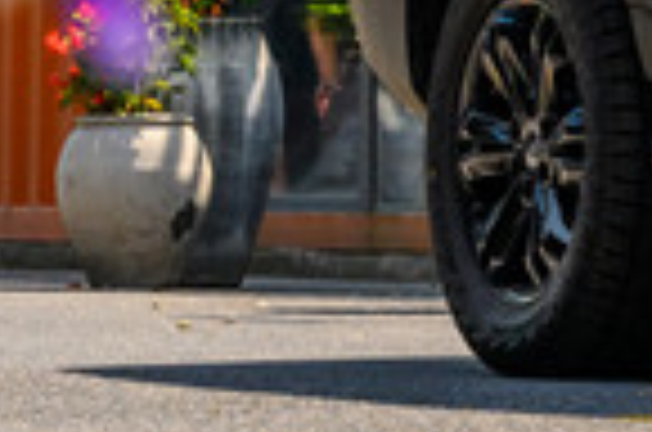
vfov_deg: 4.0
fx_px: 6000
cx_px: 1331
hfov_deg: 6.1
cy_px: -738
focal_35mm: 332
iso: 320
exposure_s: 1/400
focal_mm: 48
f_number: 7.1
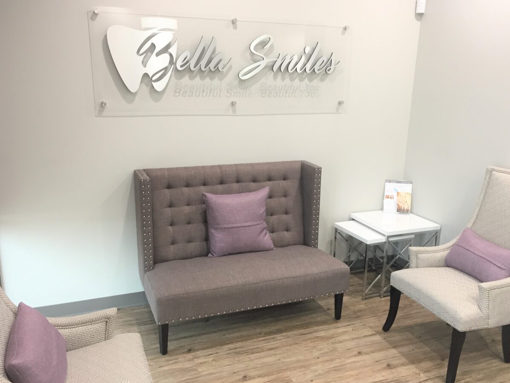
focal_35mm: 31
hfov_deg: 58.3
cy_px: 197
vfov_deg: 45.4
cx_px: 259
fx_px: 457
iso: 80
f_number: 2.2
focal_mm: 4.15
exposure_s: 1/30
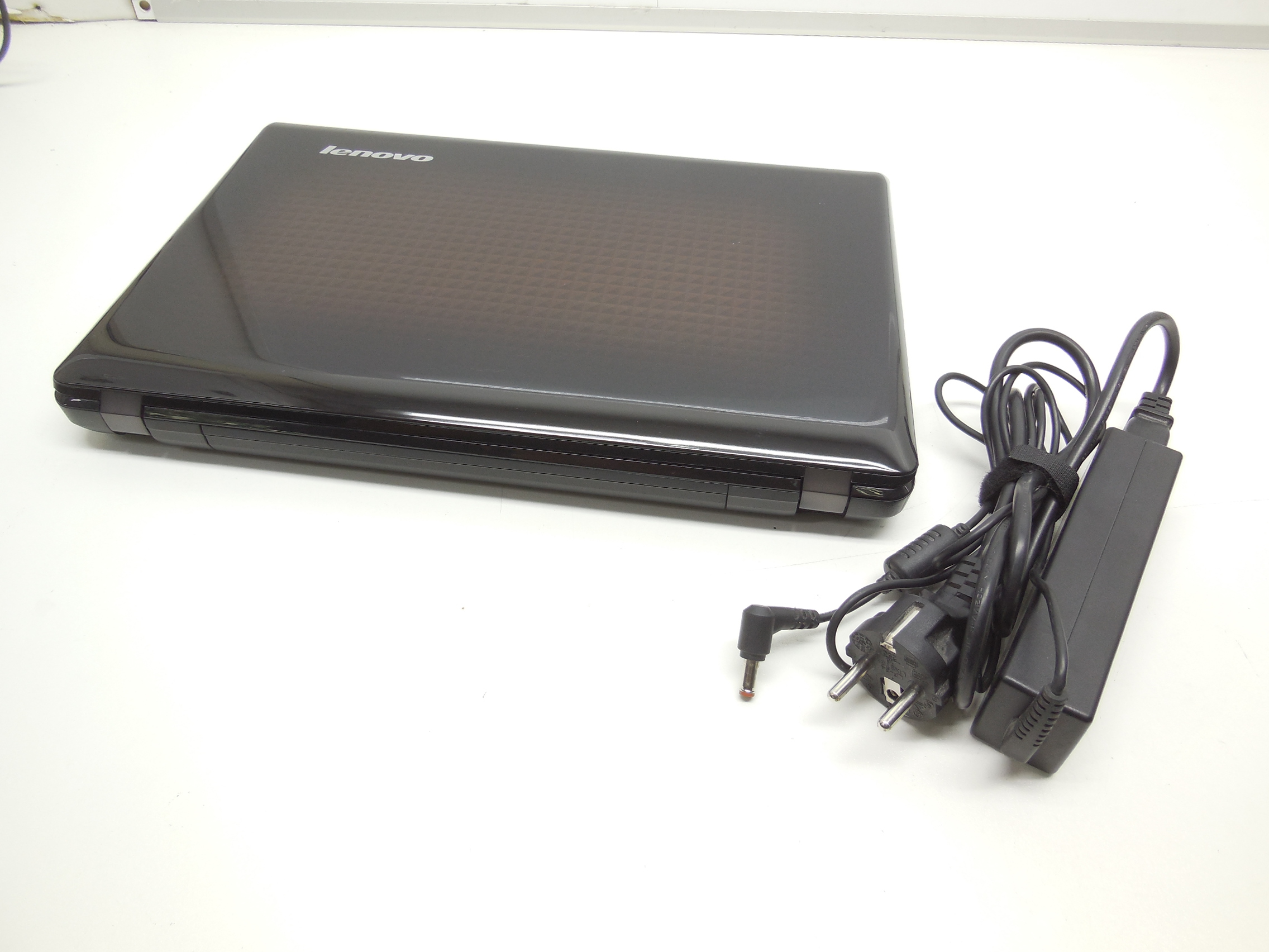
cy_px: 476
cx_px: 634
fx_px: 916
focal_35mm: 25
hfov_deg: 69.4
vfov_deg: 54.9
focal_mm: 4.5
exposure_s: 1/80
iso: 125
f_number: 3.1
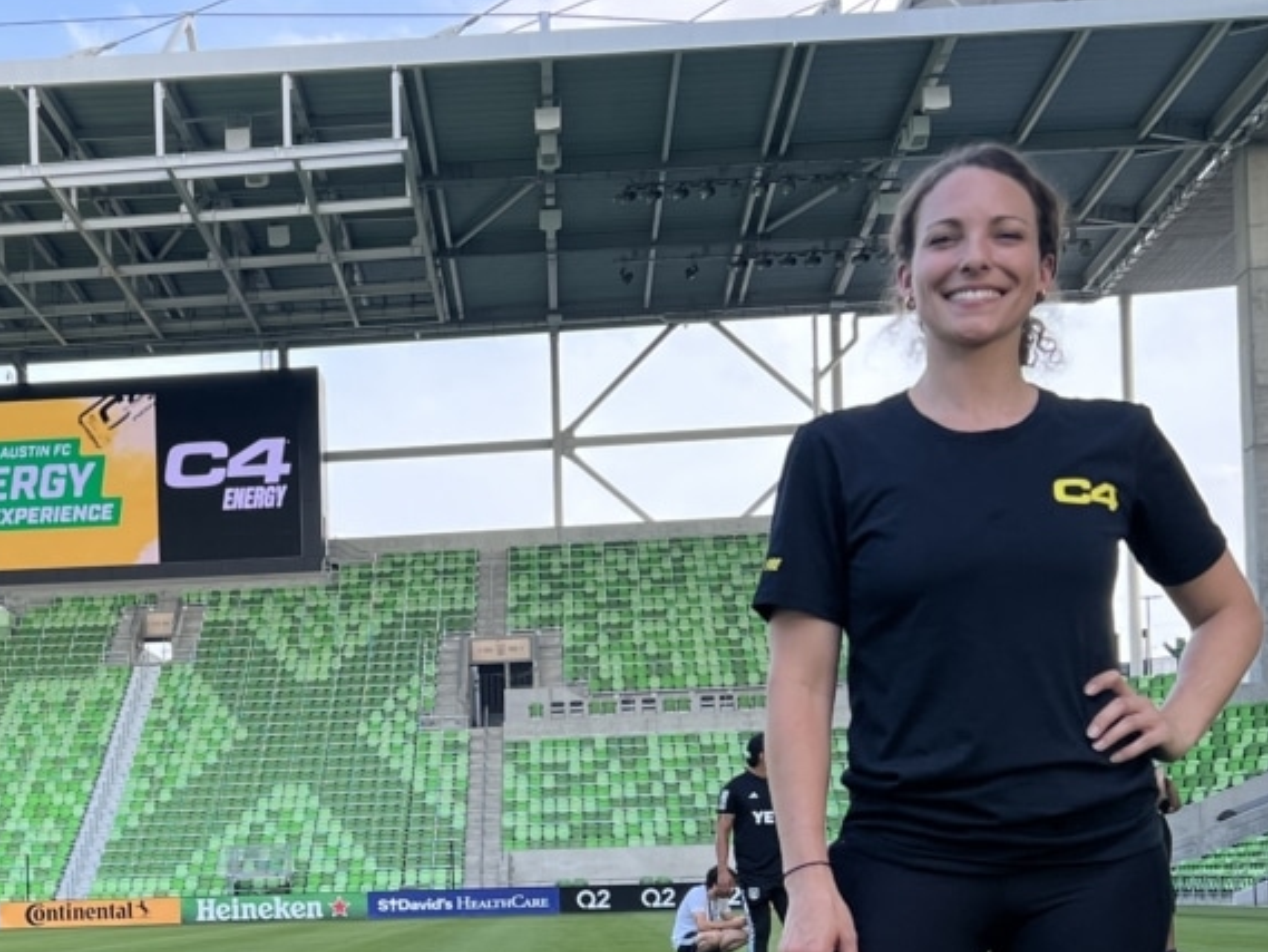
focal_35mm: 64
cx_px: 247
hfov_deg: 29.5
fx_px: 2345
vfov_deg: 22.4
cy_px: 849
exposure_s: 1/797
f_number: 1.5
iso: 50
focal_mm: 5.7
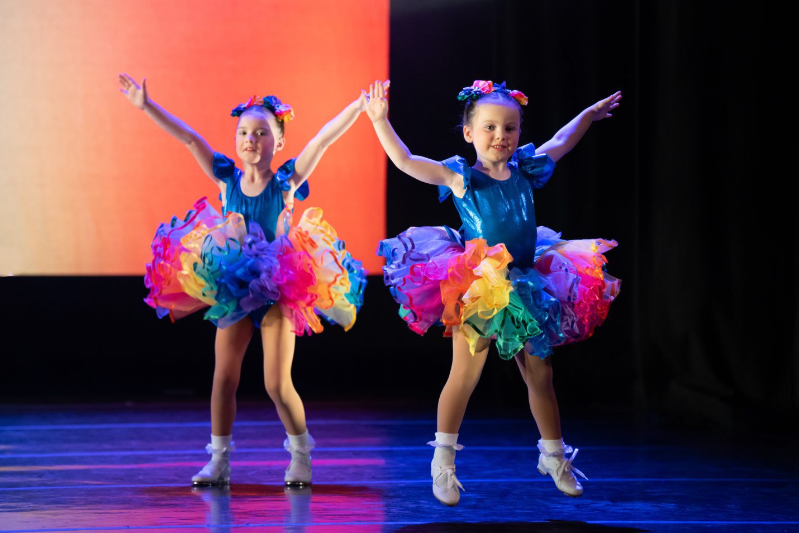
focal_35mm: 150
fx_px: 3330
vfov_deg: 9.2
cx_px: 400
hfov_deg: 13.7
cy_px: 266
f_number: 3.5
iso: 4000
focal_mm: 149
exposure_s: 1/320
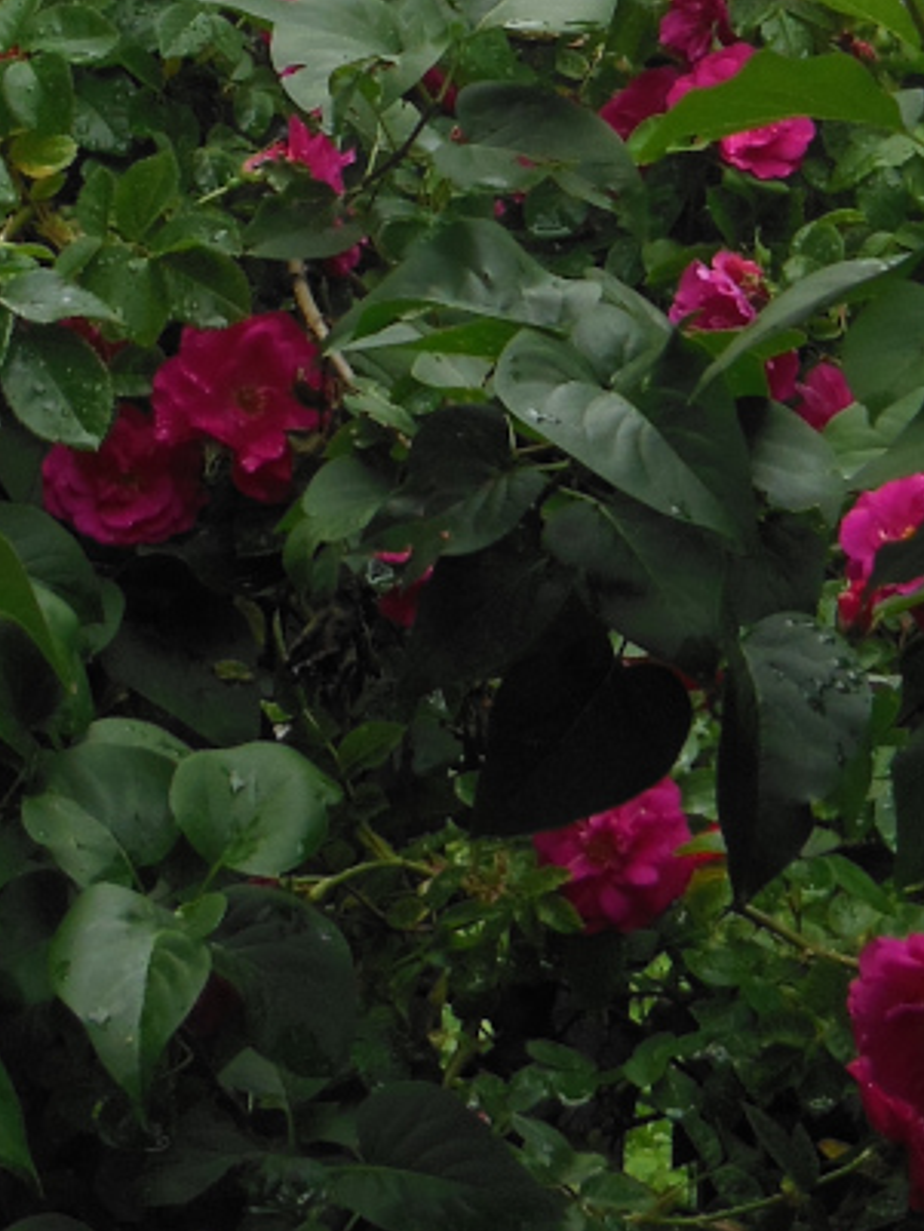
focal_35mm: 140
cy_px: 147
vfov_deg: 14.0
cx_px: 605
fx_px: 4980
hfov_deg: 10.6
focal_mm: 6.9
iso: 125
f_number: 4.1
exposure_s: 1/320
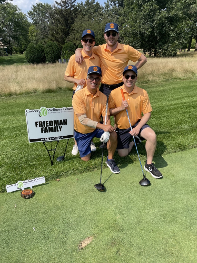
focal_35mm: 26
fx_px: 197
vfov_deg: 67.3
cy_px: 132
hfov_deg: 53.1
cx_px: 98
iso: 32
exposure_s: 1/4000
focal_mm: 4.2
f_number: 1.6
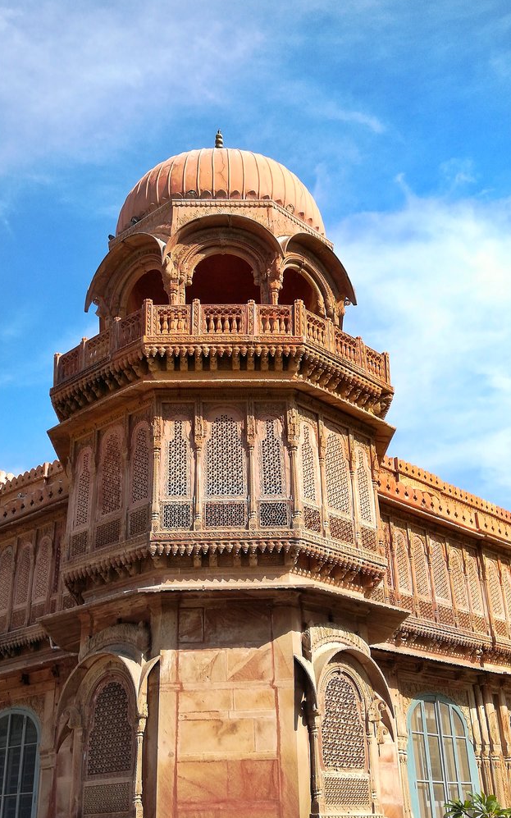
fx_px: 825
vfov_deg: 52.7
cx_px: 253
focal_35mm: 37
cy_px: 400
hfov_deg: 34.4
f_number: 2.2
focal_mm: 3.81
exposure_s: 1/609
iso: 50
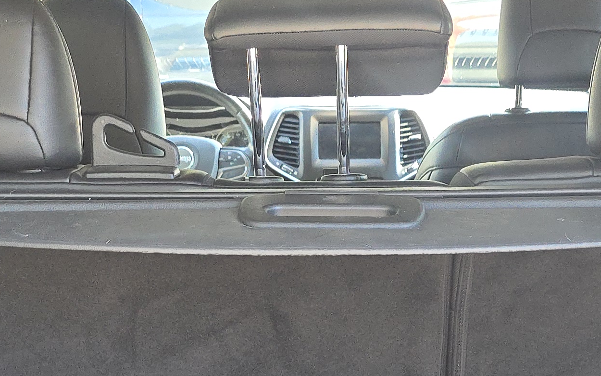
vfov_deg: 15.8
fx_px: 1277
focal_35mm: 78
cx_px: 347
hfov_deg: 26.4
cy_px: 508
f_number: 1.7
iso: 160
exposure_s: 1/180
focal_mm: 6.3
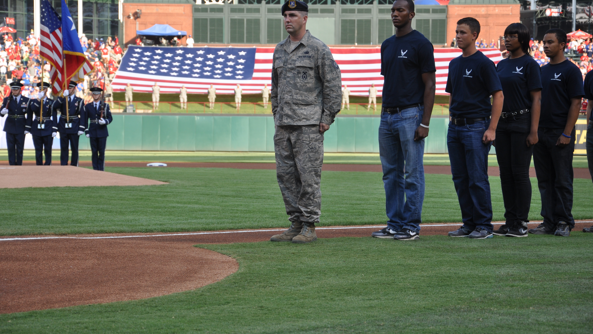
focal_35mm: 126
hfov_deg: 17.0
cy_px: 144
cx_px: 297
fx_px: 1981
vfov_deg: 9.6
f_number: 7.1
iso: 200
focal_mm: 80
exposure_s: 1/200
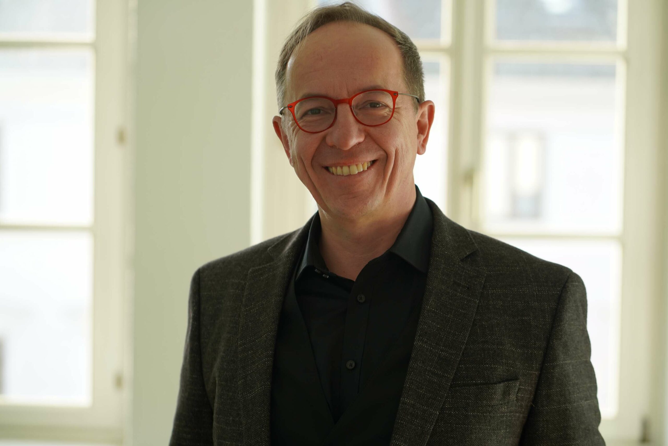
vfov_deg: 16.1
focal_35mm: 85
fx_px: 1577
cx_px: 334
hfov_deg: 23.9
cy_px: 223
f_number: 4
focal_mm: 85
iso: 250
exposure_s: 1/160
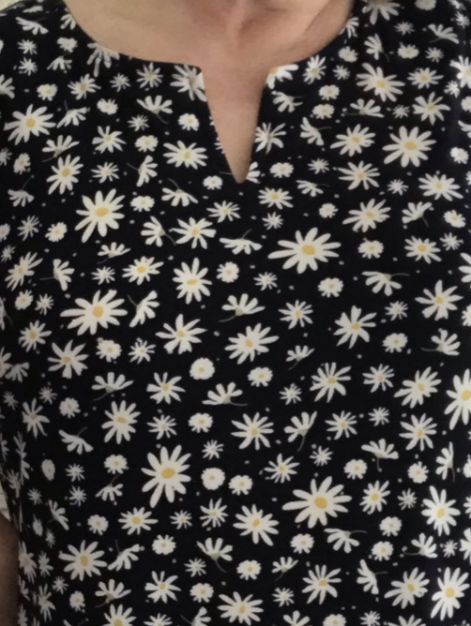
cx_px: 95
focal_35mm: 98
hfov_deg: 15.0
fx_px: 1776
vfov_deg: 19.9
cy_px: 449
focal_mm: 2.87
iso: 64
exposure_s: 1/30
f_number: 2.2
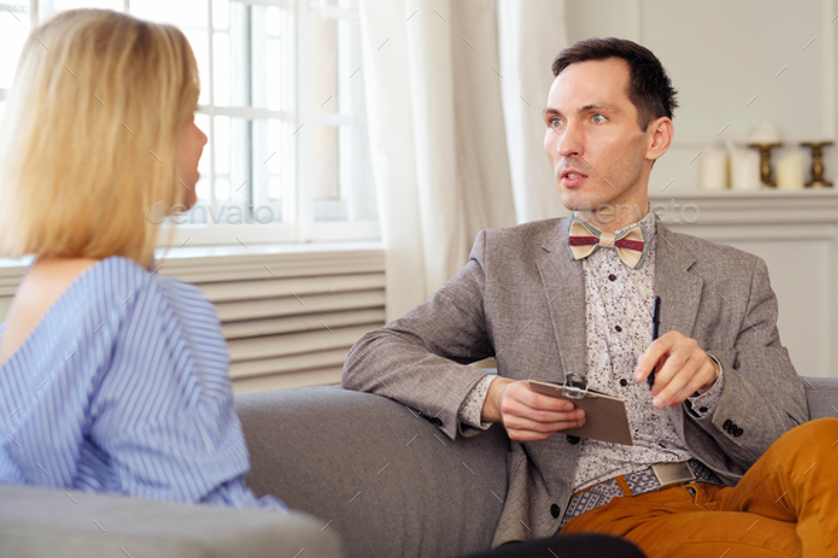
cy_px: 279
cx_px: 419
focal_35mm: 84
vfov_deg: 16.3
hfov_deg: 24.2
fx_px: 1955
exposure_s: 1/320
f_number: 2.5
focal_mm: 56
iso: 500
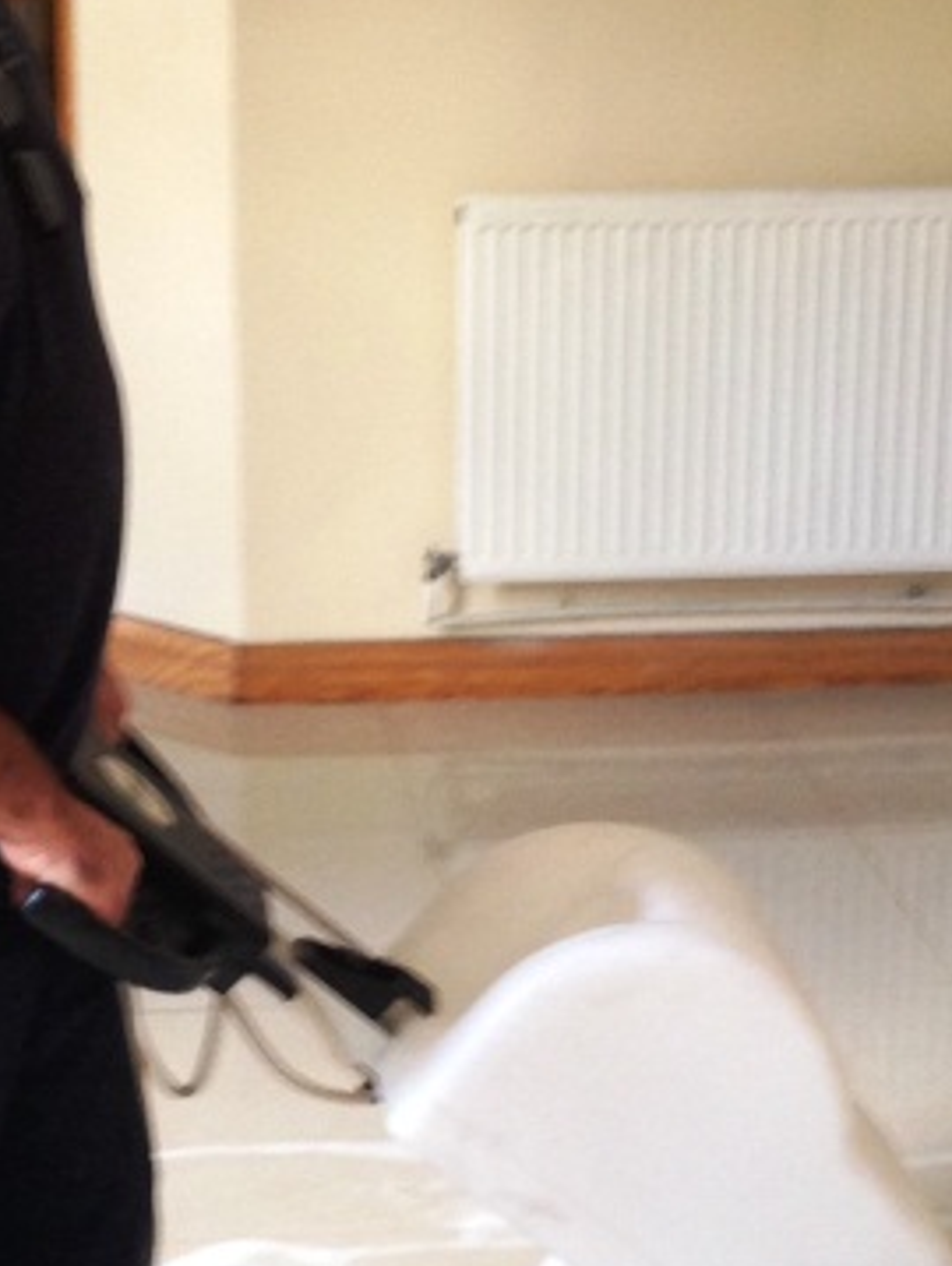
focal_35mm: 94
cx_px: 275
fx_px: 3441
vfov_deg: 20.8
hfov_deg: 15.7
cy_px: 610
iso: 100
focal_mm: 4.12
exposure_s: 1/20
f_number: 2.4
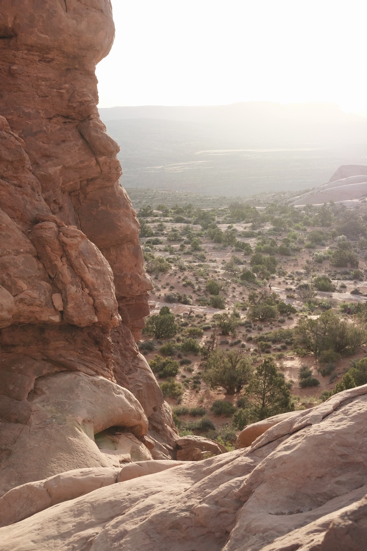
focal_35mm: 53
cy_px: 276
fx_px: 811
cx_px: 184
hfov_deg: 25.5
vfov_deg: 37.5
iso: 400
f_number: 5.6
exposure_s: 1/340
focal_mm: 35
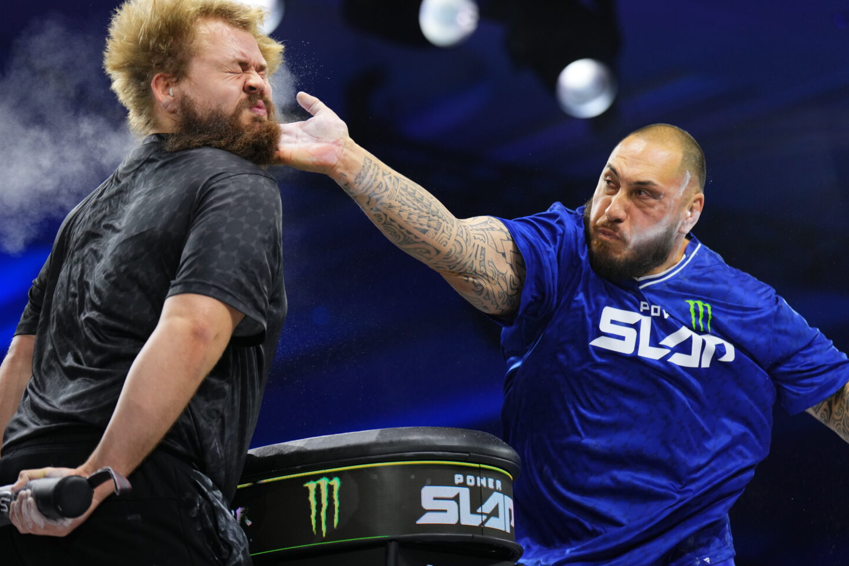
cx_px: 417
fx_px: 2948
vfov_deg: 11.0
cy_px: 282
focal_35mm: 125
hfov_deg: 16.4
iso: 1000
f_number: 2.8
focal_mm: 121
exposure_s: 1/4000
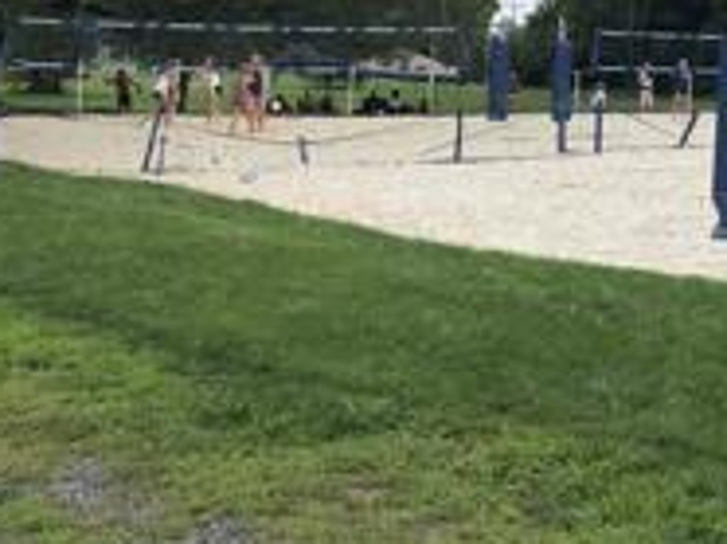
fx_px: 1741
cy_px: -74
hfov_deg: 21.5
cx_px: 926
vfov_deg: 17.1
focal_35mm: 83
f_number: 1.8
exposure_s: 1/1845
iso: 20
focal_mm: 3.99
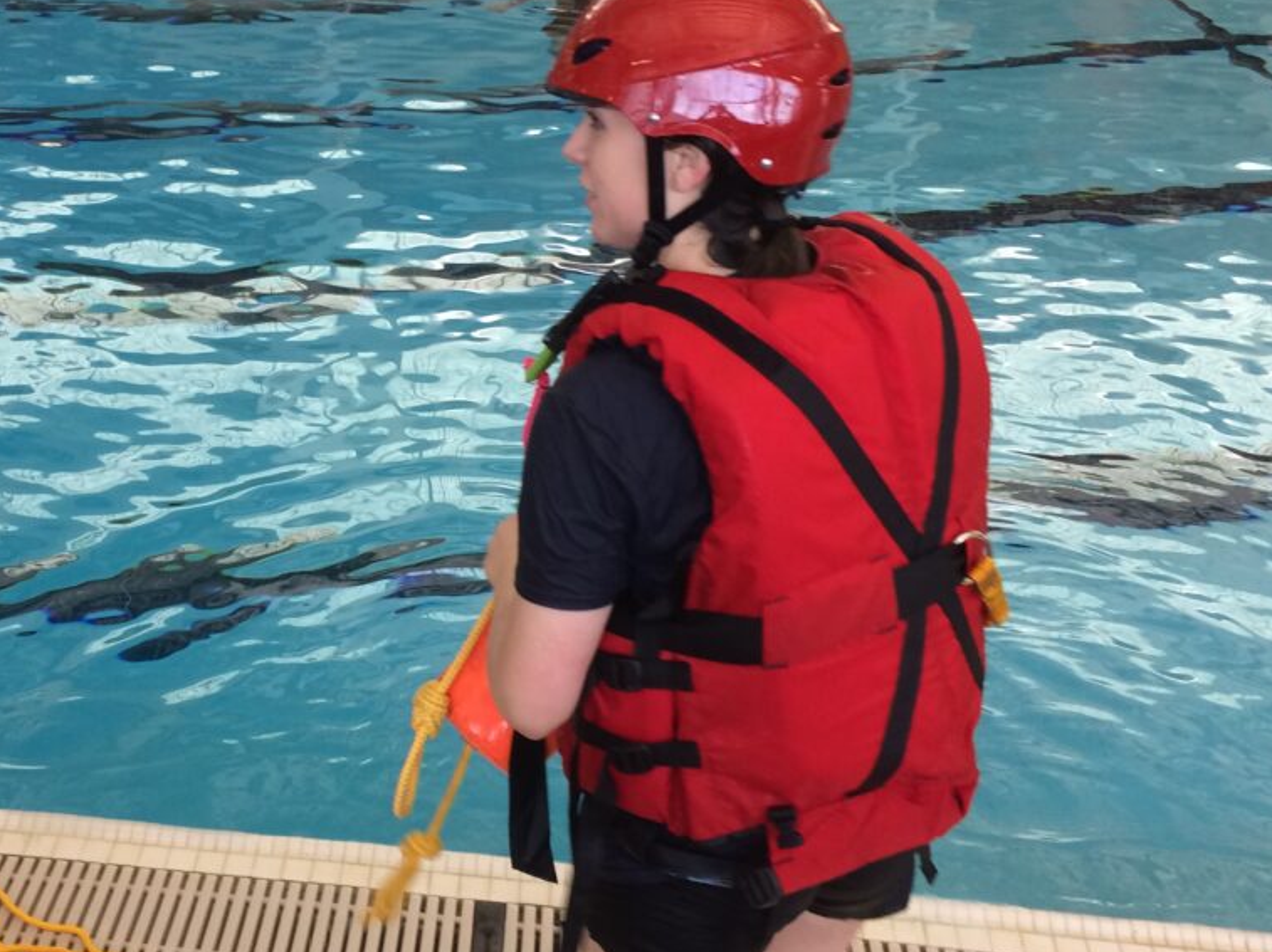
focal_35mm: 46
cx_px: 360
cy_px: 423
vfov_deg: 31.5
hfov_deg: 40.4
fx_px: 1690
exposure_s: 1/30
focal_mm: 4.15
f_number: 2.2
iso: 50
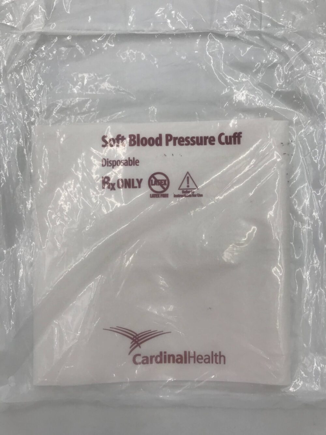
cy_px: 218
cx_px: 163
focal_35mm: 28
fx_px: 352
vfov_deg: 63.4
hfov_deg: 49.8
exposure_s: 1/352
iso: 20
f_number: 1.8
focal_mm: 3.99
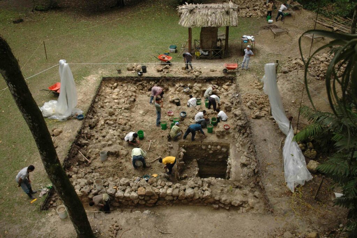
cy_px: 119
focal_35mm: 33
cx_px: 178
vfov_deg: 39.9
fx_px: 327
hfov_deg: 57.3
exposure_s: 1/250
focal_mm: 22
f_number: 6.3
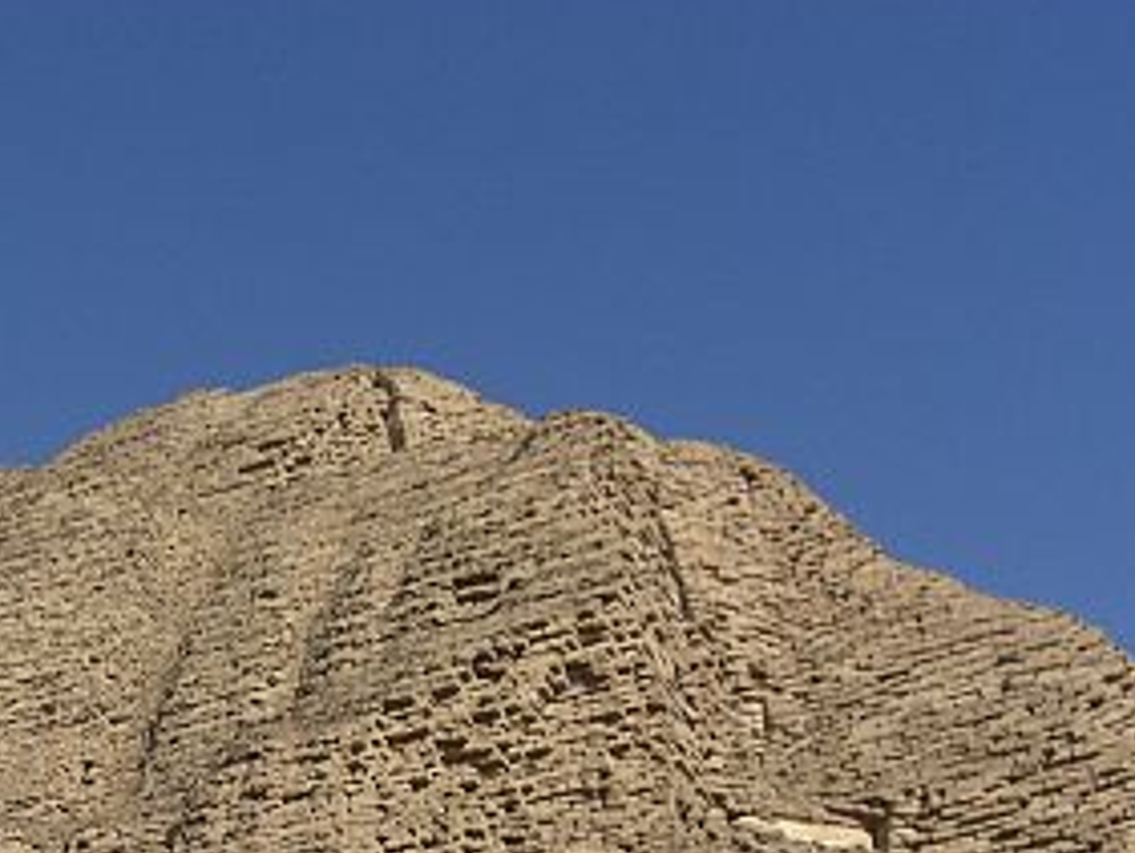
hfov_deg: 23.5
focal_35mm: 81
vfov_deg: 17.8
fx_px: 2657
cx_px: 141
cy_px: 861
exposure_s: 1/250
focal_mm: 7.9
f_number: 8
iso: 80
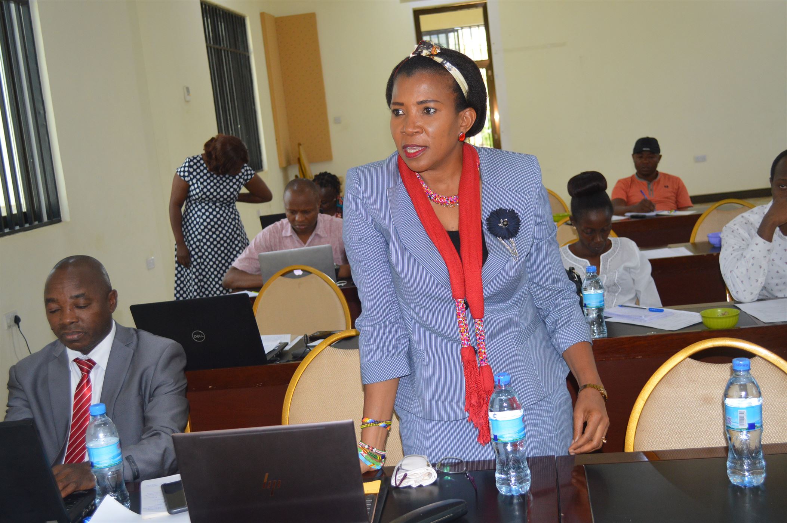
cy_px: 262
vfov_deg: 29.8
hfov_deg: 43.6
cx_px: 394
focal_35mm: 45
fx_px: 983
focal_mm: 30
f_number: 4.5
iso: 800
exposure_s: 1/60
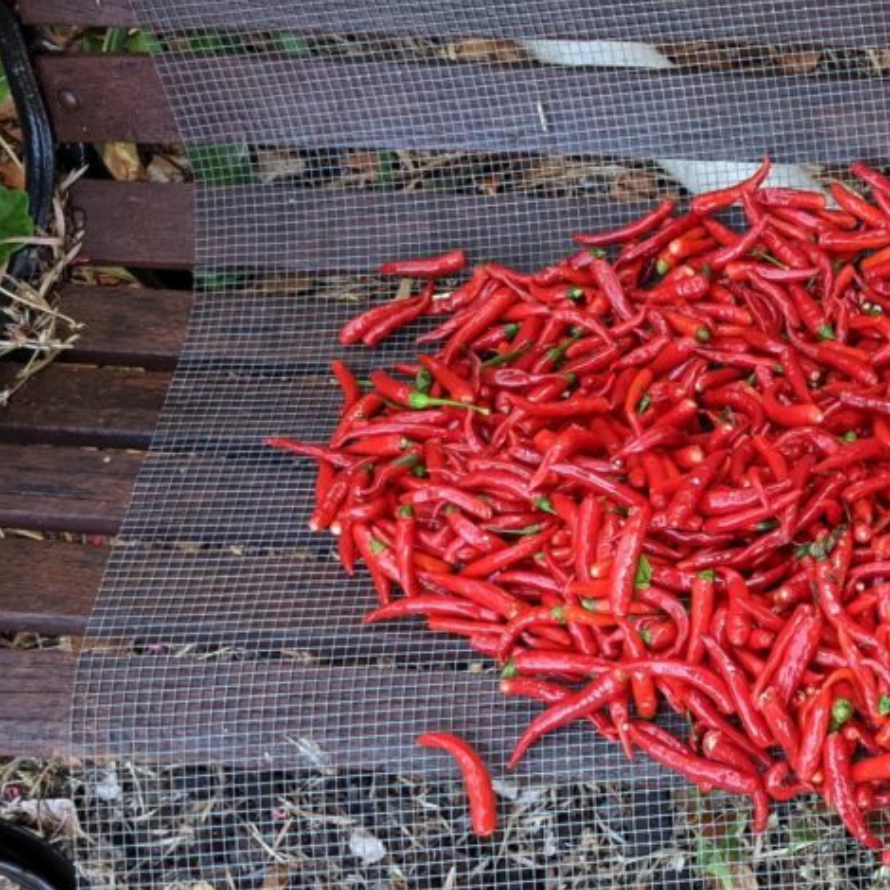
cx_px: 958
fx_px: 1513
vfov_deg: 32.5
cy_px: 593
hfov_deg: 29.8
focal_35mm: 52
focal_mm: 4.38
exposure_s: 1/120
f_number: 1.73
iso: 108
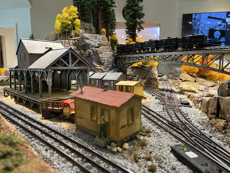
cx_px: 115
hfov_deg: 67.3
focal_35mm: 26
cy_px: 86
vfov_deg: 53.1
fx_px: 173
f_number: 1.5
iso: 160
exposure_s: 1/60
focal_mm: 5.7
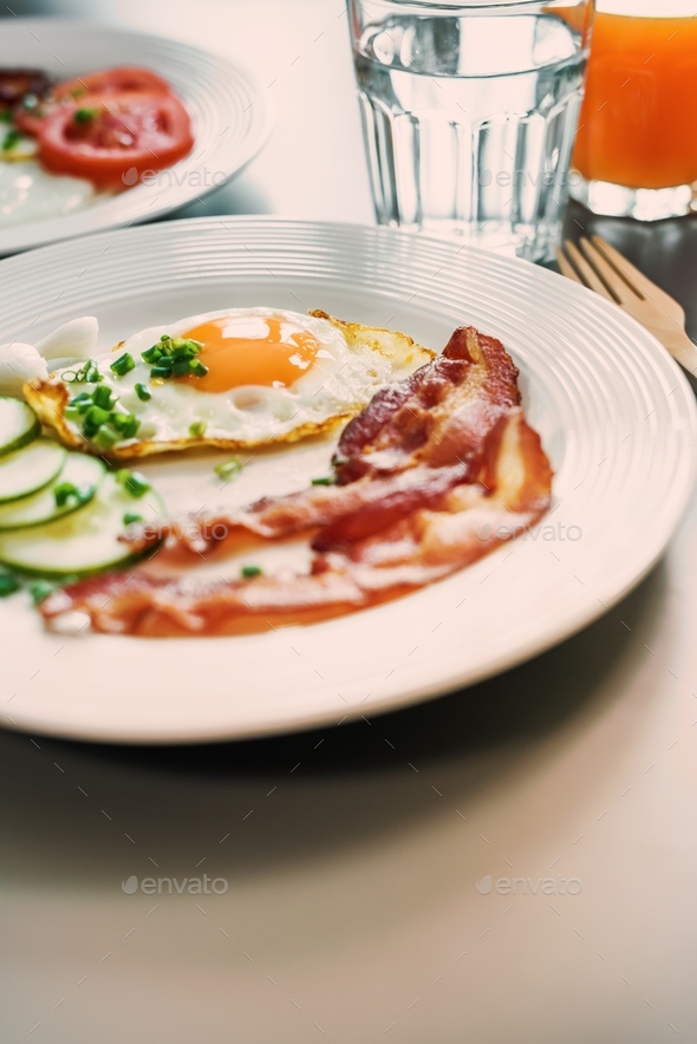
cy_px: 522
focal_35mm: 50
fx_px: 1451
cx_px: 348
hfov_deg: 27.0
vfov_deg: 39.6
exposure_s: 1/160
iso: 400
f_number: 3.5
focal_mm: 50
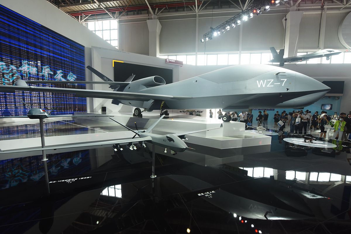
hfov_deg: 104.3
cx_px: 176
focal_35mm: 14
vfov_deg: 81.2
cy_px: 117
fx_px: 136
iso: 500
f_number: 6.3
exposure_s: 1/160
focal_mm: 14
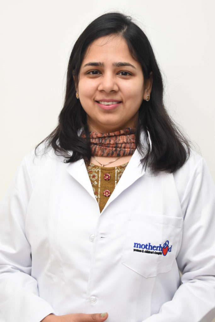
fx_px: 645
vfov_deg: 28.1
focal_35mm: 72
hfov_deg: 18.9
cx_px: 108
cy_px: 161
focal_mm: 48
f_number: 5.6
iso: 400
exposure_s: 1/200
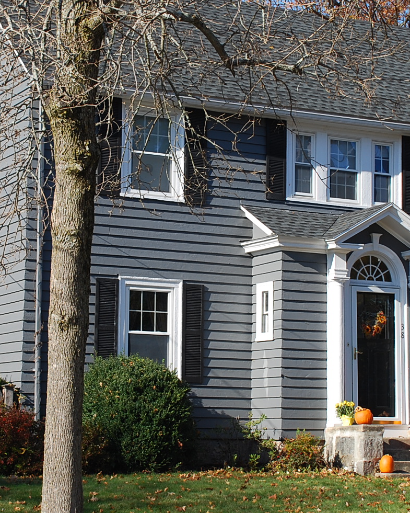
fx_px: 1350
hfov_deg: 17.3
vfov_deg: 21.5
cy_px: 248
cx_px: 204
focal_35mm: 89
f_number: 7.1
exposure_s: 1/200
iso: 100
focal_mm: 32
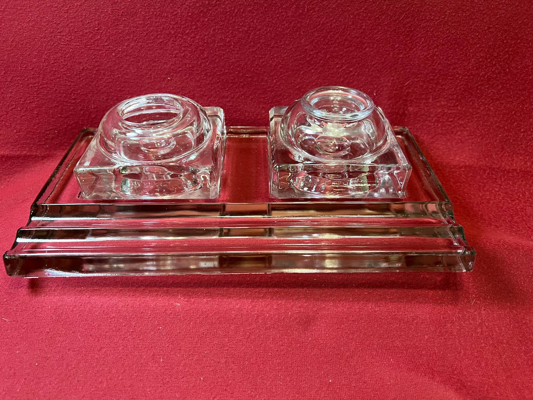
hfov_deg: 67.3
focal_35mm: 26
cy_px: 200
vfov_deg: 53.1
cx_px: 266
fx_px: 400
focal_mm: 5.7
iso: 160
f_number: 1.5
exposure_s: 1/60
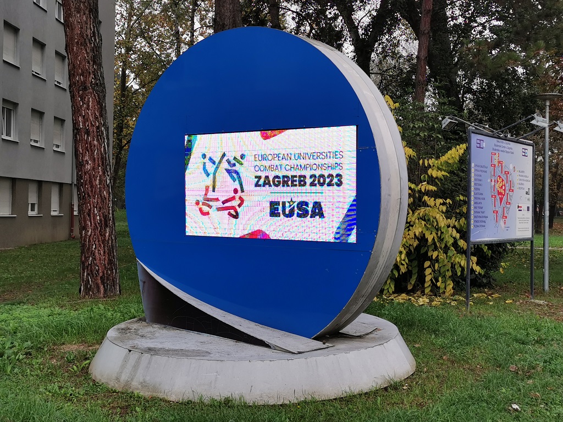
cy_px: 211
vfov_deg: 31.5
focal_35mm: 46
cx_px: 282
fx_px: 748
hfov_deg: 41.2
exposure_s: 1/977
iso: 50
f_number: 1.6
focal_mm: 5.56
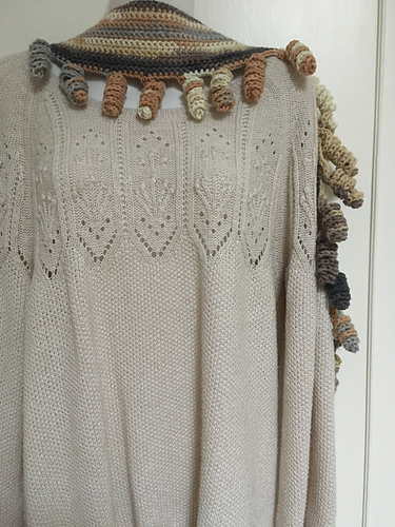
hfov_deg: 48.2
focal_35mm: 29
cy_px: 264
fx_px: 441
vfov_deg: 61.7
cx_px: 198
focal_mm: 4.15
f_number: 2.2
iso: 200
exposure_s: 1/17
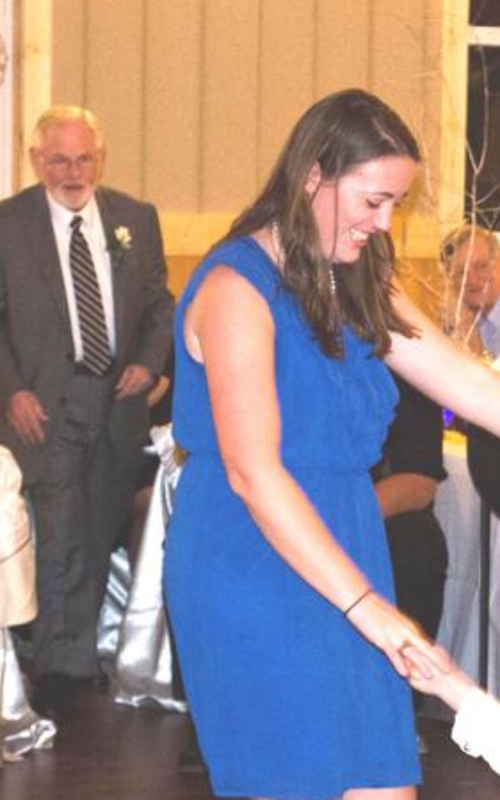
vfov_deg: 13.4
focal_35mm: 156
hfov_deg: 8.3
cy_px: 569
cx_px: 539
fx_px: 3407
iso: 3200
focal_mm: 45
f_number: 5.3
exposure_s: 1/60
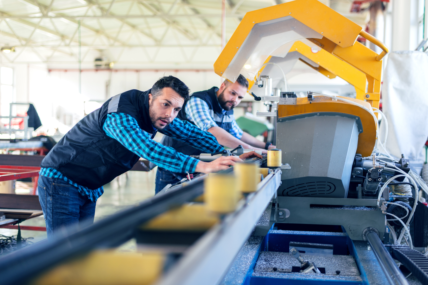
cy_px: 142
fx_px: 595
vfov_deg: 27.0
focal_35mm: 50
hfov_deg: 39.6
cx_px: 214
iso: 250
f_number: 2
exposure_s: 1/160
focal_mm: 50
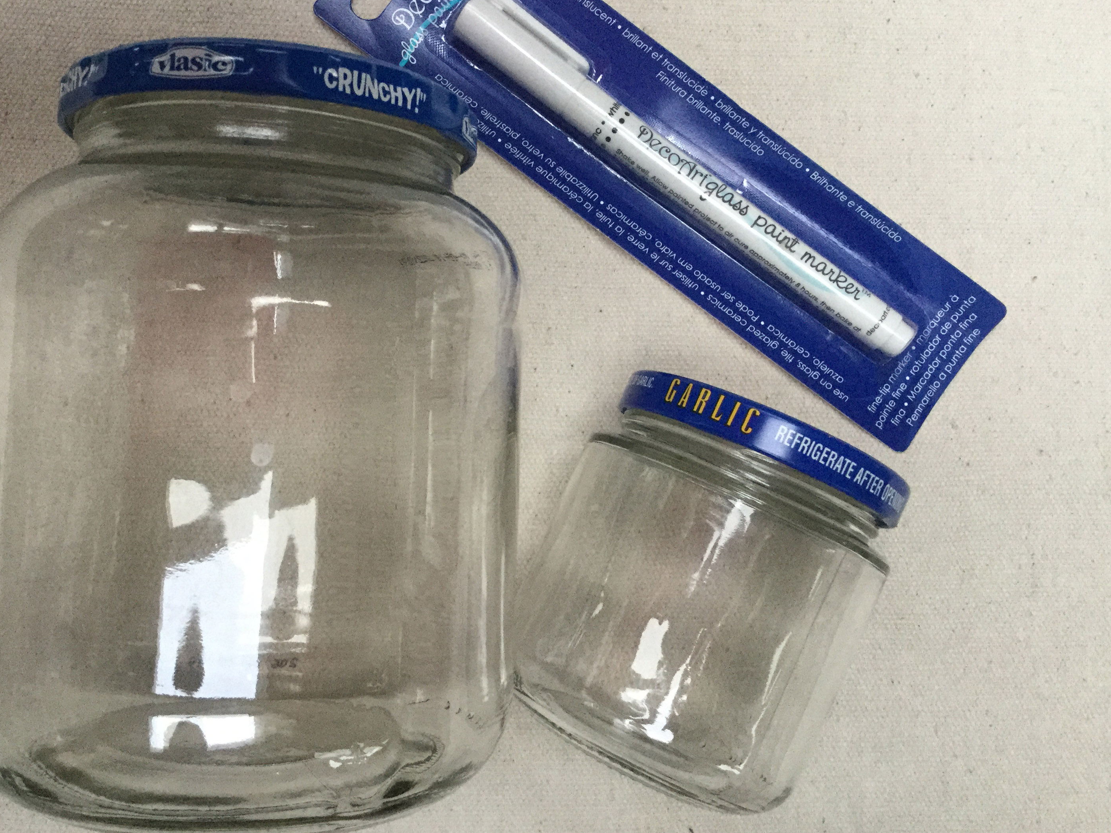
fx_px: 1155
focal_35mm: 36
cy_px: 361
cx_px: 472
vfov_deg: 39.6
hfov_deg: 51.2
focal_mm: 3.3
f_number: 2.4
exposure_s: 1/30
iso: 160
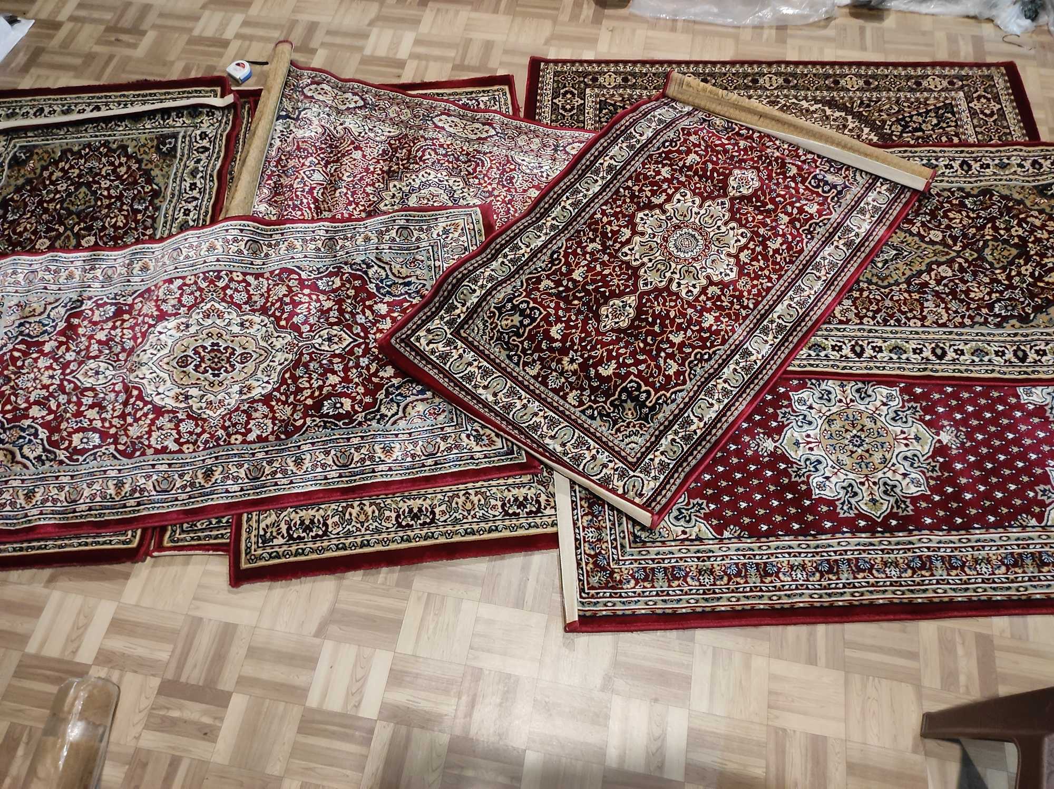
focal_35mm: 17
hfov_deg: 91.1
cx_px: 527
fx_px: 517
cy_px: 394
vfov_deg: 74.7
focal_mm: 4.74
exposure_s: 1/25
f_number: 1.79
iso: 1561
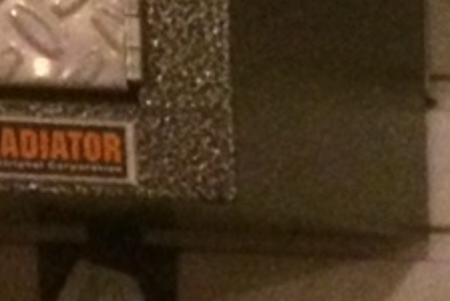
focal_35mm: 227
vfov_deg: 5.7
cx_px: 1324
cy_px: 919
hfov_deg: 7.9
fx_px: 2841
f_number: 2.2
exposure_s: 1/15
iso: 500
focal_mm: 4.12
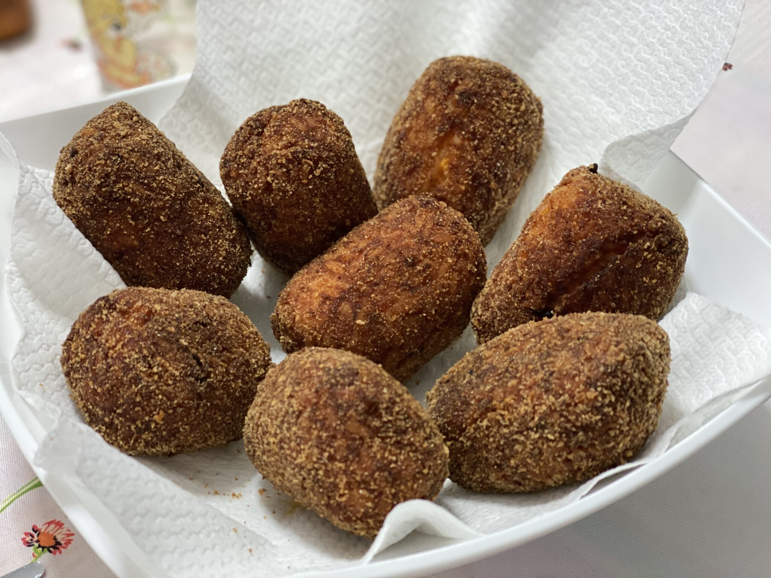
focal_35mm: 52
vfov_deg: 28.0
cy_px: 289
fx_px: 1158
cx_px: 386
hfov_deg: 36.8
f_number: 2
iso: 320
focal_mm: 6
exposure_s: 1/33
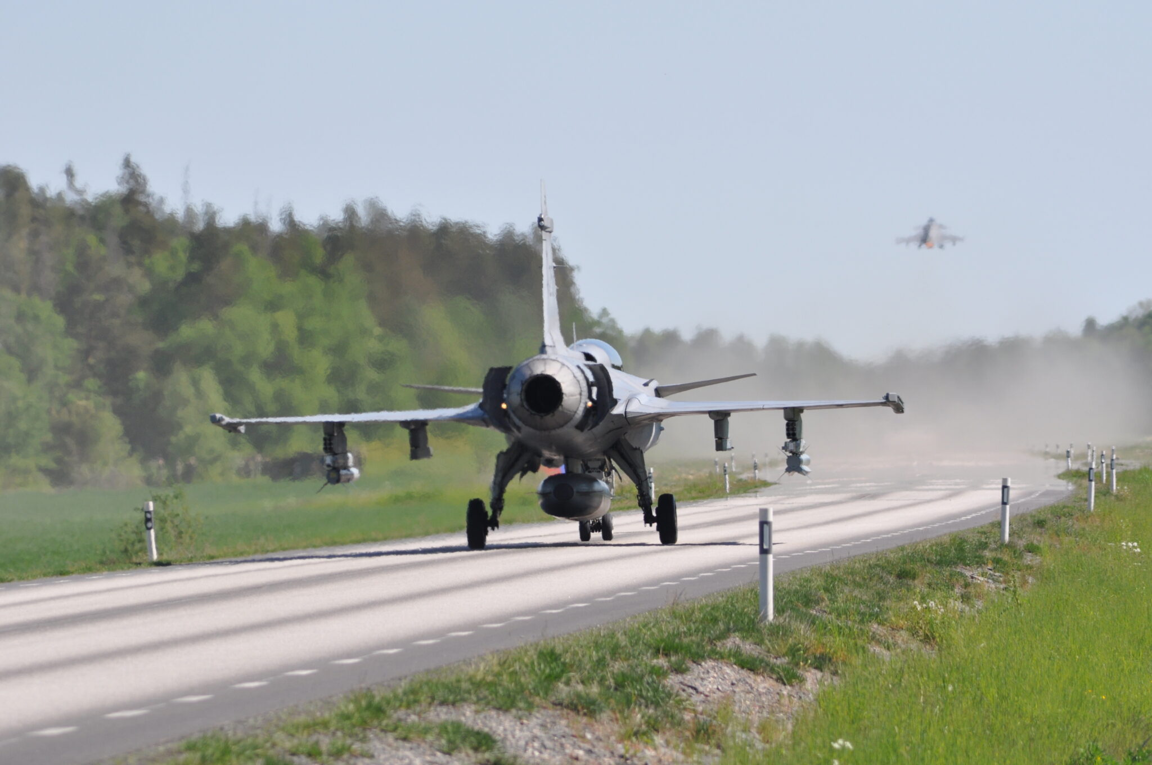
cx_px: 576
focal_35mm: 330
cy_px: 382
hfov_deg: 6.3
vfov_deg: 4.2
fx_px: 10546
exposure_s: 1/1000
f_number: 8
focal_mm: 220
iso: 400
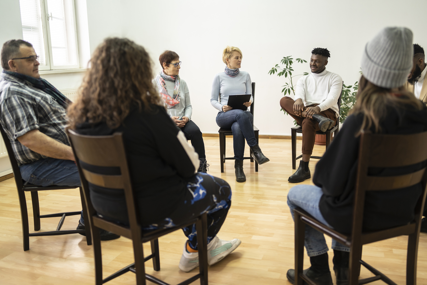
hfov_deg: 54.4
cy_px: 142
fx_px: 415
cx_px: 214
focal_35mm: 35
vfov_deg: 37.9
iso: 640
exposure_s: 1/250
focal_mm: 35
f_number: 2
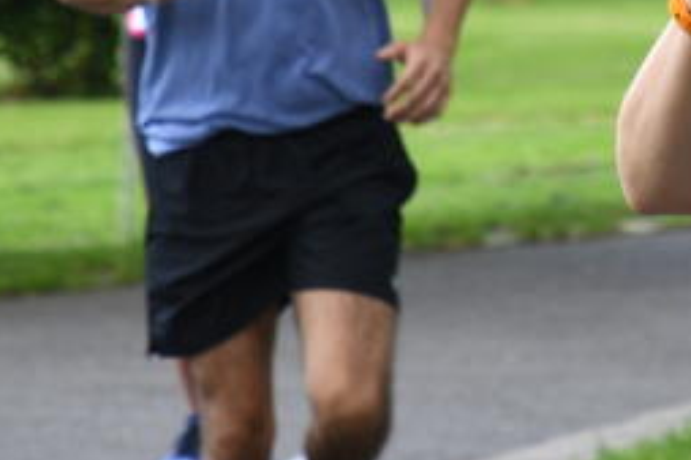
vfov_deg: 3.6
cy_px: 129
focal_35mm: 378
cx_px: 884
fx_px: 7251
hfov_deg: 5.4
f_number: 4
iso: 280
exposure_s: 1/250
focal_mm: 80
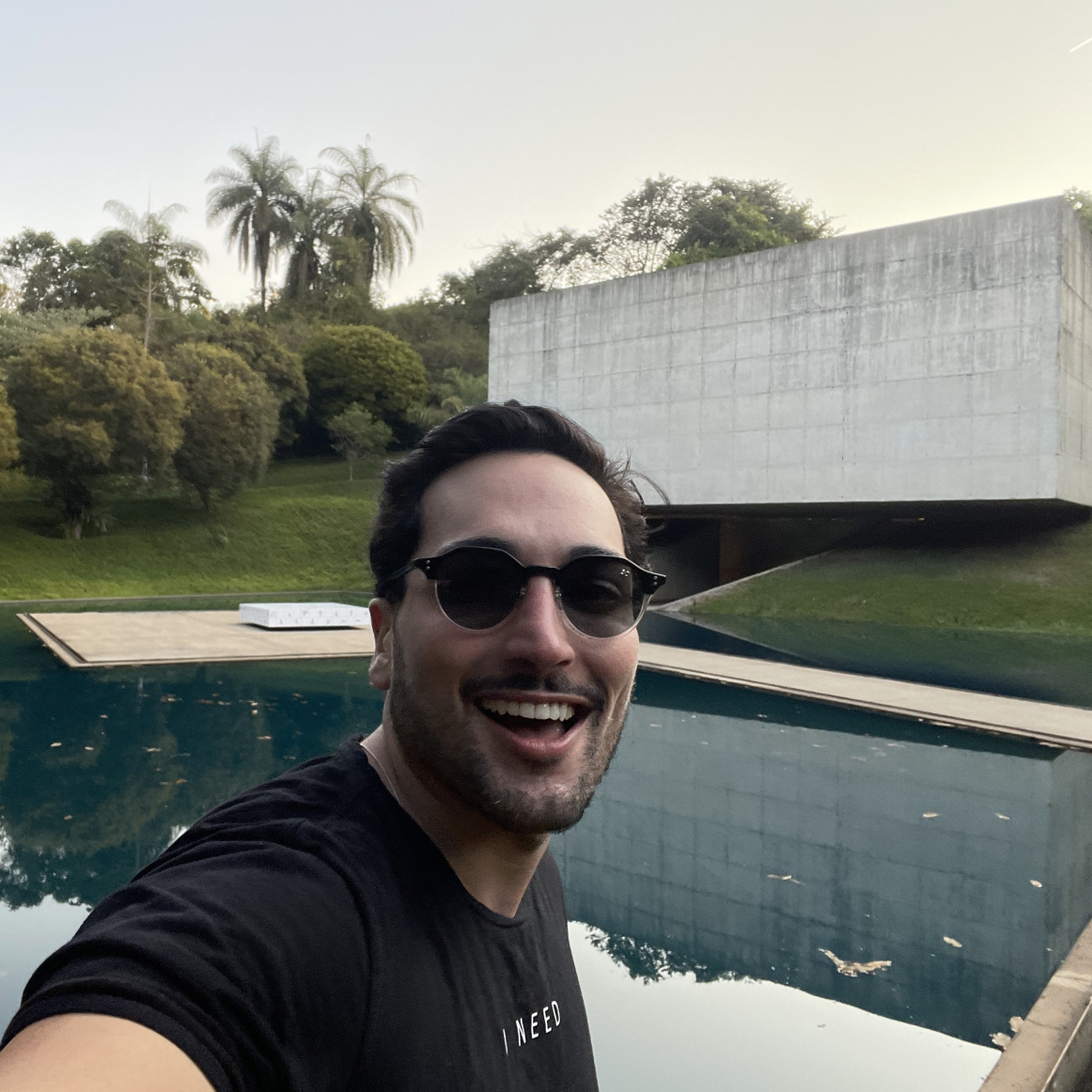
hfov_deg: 56.6
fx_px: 999
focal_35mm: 28
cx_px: 410
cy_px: 545
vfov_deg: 57.3
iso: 25
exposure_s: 1/198
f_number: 2.2
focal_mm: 2.71
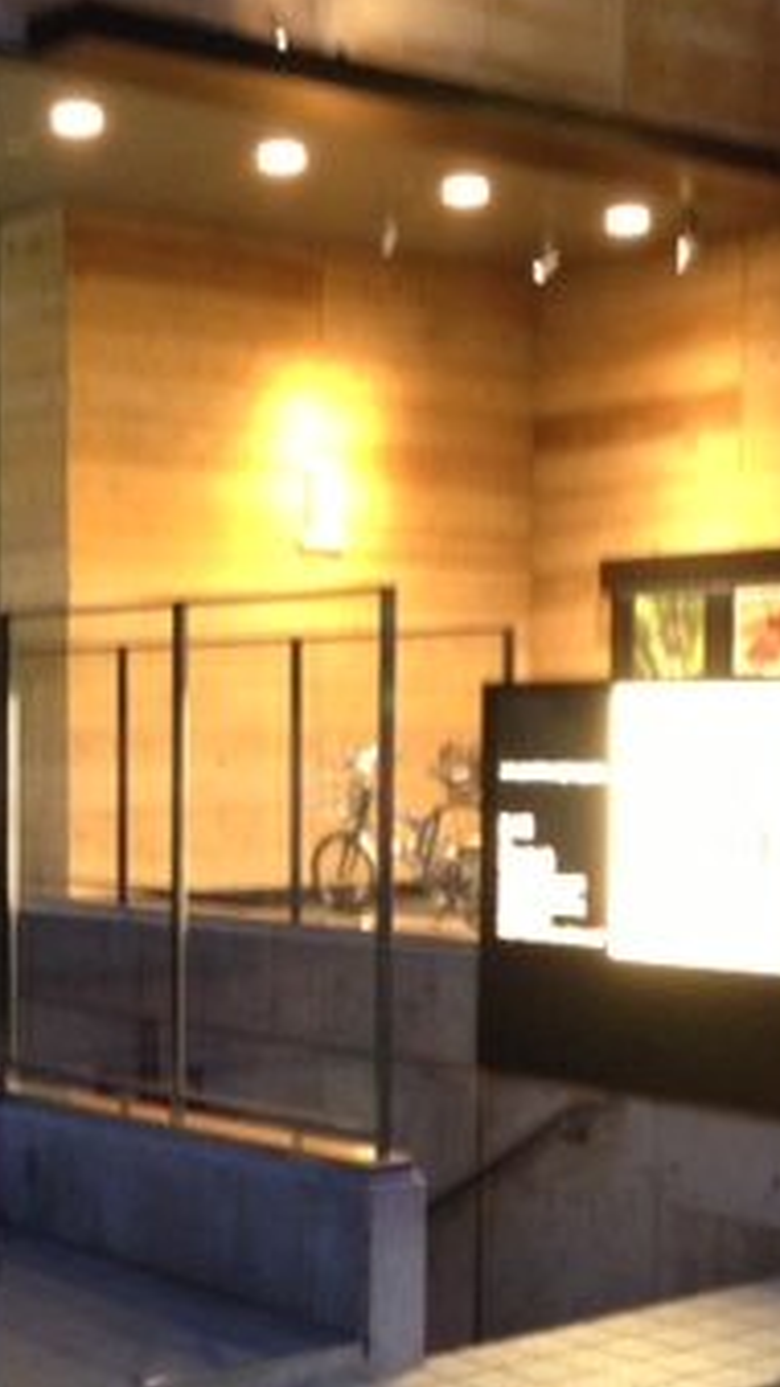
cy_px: 932
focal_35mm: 68
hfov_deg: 17.6
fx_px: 2502
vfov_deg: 30.8
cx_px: 172
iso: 320
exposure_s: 1/20
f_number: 2.4
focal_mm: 4.13
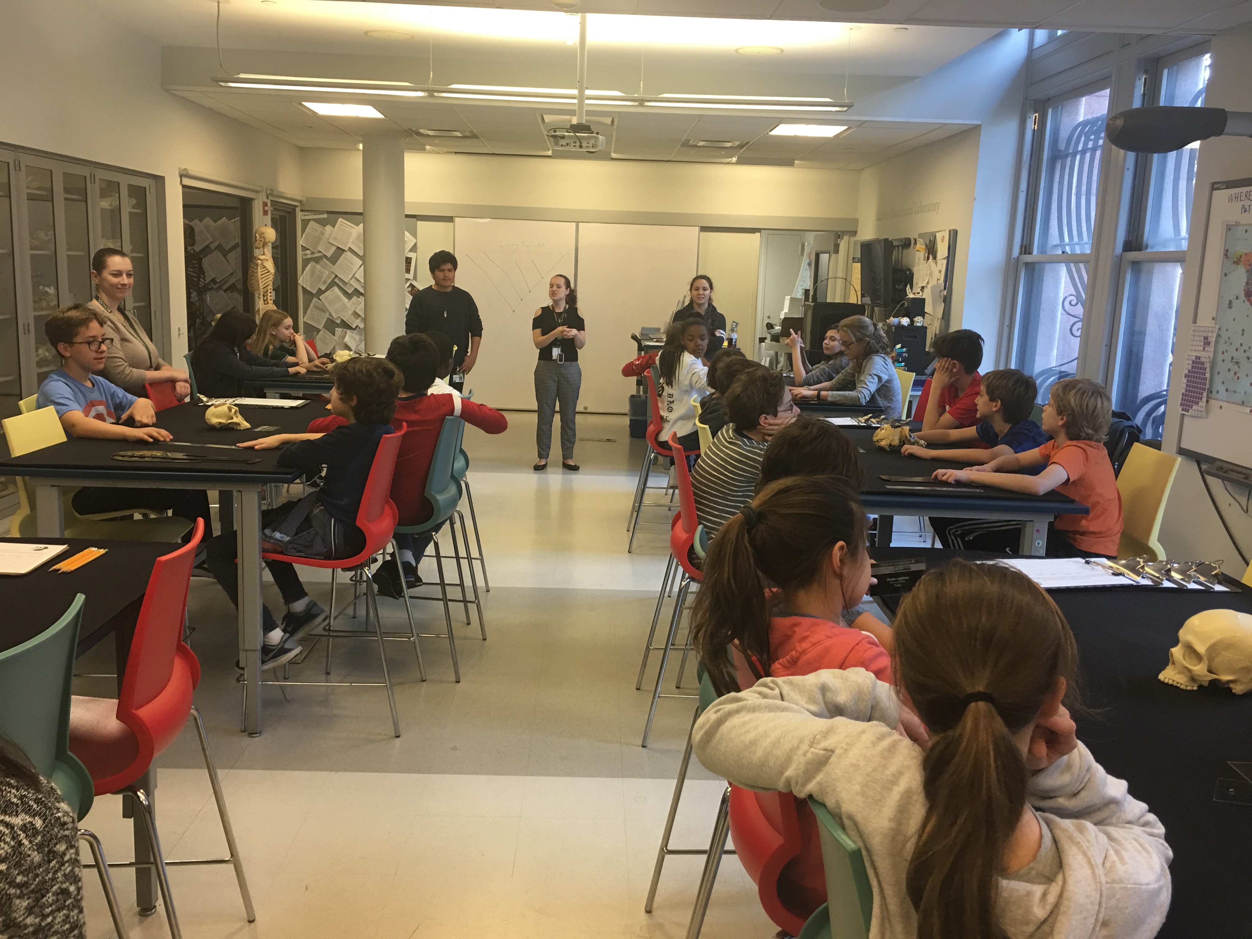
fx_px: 1049
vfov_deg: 48.2
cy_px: 470
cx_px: 626
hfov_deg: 61.7
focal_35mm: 29
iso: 40
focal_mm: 4.15
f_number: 2.2
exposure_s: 1/15
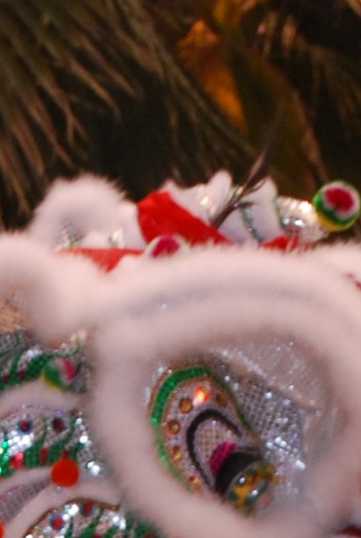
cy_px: 1067
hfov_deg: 3.3
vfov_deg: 4.9
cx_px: -17
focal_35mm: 414
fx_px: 6190
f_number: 5.6
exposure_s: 1/60
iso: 450
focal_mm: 55
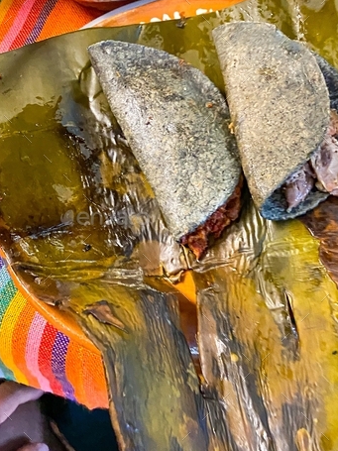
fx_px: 586
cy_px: 162
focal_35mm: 45
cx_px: 251
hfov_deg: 31.6
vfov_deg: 41.7
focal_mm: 4.25
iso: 500
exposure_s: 1/40
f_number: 1.8
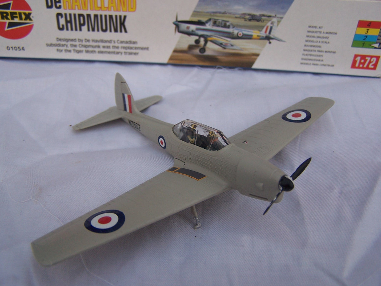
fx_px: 418
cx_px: 190
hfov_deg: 49.0
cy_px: 143
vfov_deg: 37.7
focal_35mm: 38
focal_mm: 6.3
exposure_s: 1/90
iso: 80
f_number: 2.8
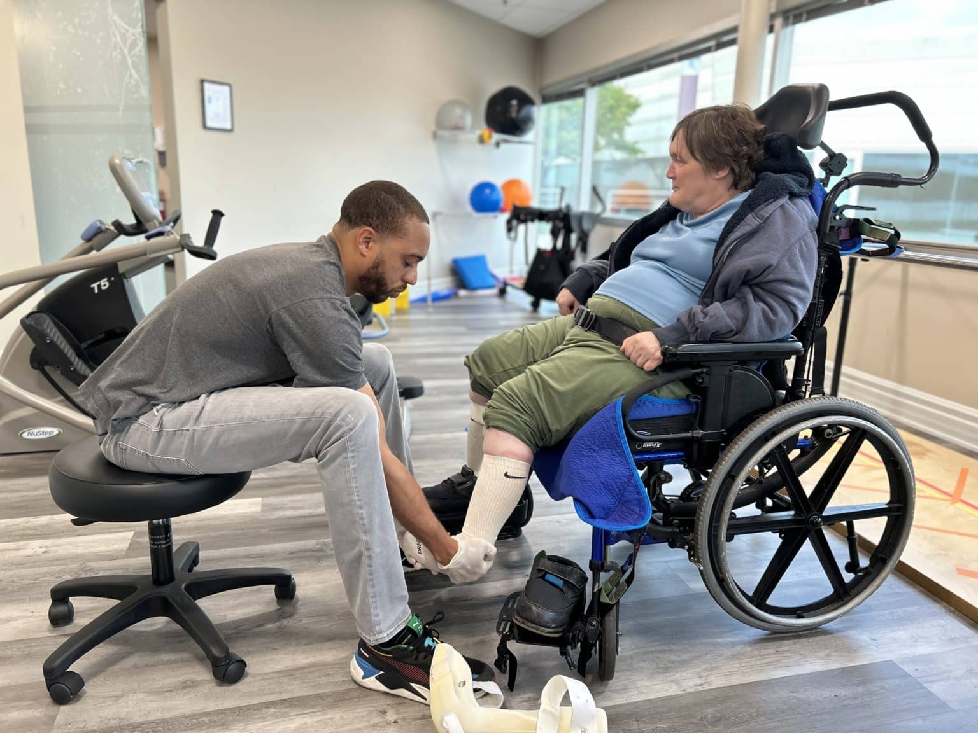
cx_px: 489
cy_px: 366
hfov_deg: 67.3
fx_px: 735
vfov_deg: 53.1
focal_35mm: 26
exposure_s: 1/120
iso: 100
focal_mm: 5.7
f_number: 1.5
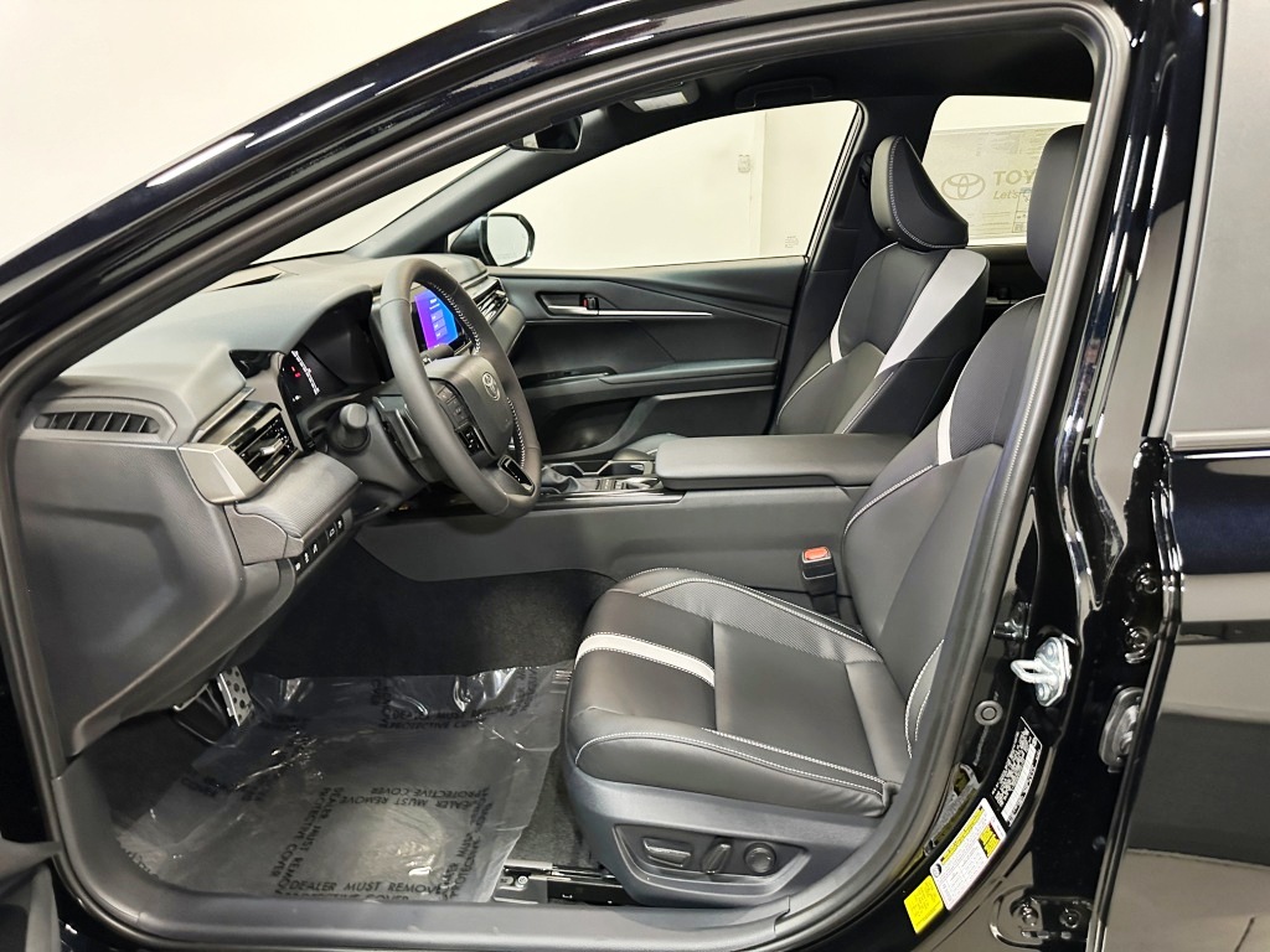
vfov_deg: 56.8
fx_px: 881
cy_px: 476
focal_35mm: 24
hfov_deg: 71.6
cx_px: 635
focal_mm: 6.86
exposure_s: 1/30
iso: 800
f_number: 1.78
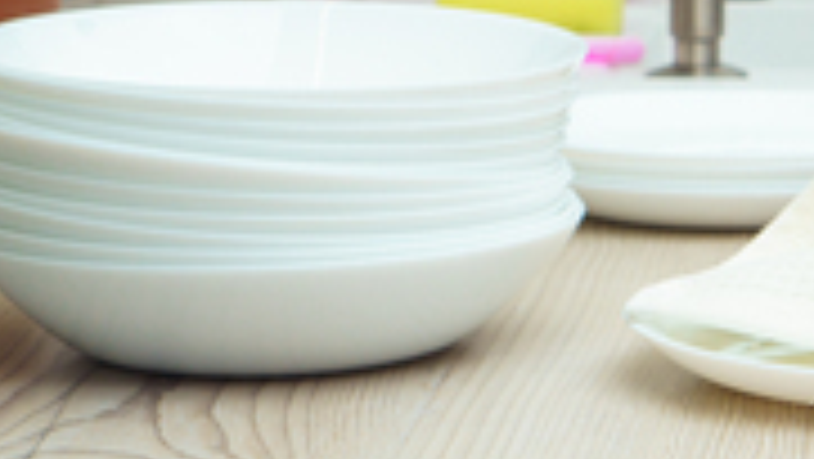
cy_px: -304
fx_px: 3881
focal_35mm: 180
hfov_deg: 11.7
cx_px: 1030
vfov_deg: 6.6
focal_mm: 35
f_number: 5
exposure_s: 1/125
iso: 100
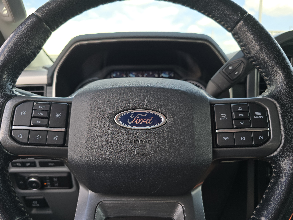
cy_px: 113
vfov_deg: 56.8
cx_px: 143
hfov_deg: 71.6
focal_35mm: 24
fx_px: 203
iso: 16
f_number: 1.7
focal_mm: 6.3
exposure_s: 1/180
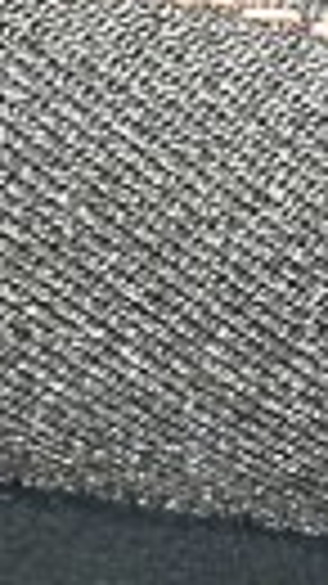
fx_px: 6363
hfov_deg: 3.0
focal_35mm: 411
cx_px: 0
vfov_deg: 5.2
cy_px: 1161
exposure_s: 1/30
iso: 640
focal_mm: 6.86
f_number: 1.78
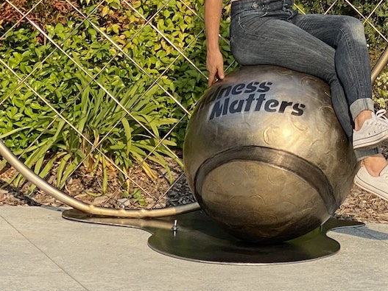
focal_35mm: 158
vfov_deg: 9.2
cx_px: 423
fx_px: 1771
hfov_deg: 12.3
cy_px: -131
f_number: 2
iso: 20
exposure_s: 1/856
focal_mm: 6
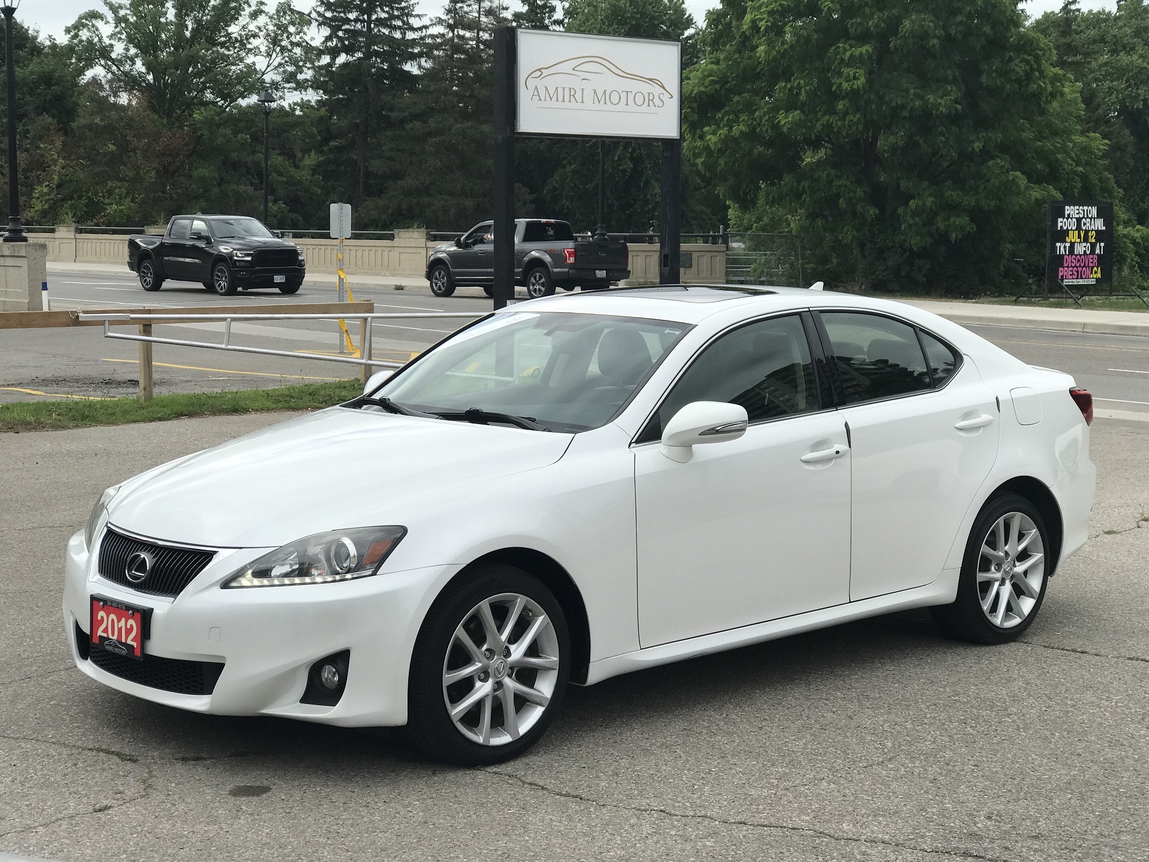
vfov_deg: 25.7
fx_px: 1892
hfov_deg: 33.8
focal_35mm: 57
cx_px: 574
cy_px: 431
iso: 20
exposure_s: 1/529
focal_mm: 6.6
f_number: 2.8
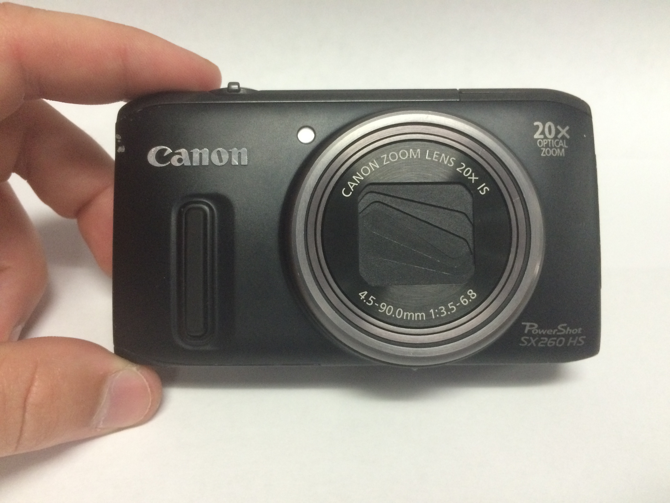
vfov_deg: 48.2
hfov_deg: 61.7
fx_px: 561
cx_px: 335
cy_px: 252
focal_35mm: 29
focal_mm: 4.15
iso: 250
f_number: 2.2
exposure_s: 1/30
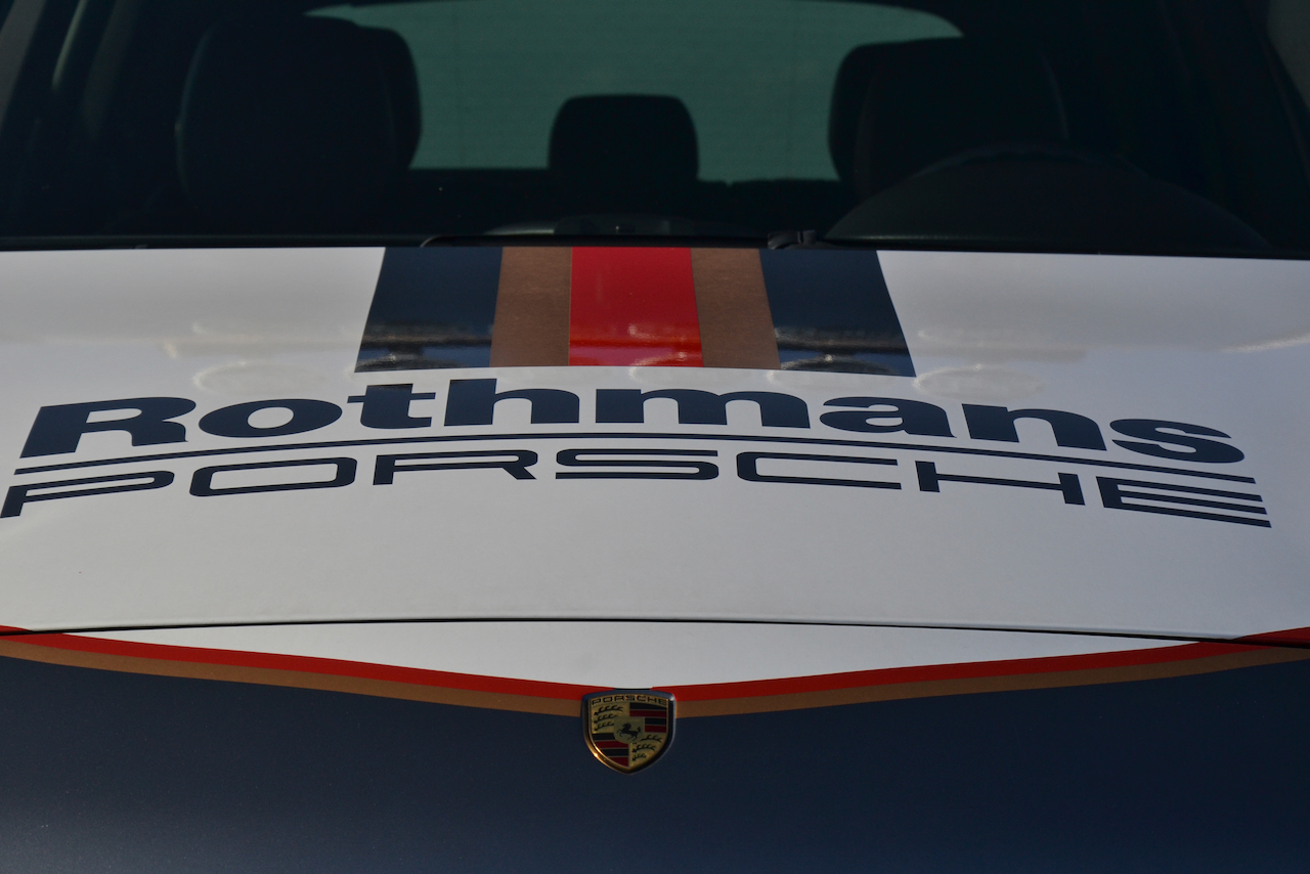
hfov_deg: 15.2
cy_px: 437
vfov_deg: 10.2
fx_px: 4913
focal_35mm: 135
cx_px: 655
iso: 400
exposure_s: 1/1250
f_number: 9
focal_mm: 90
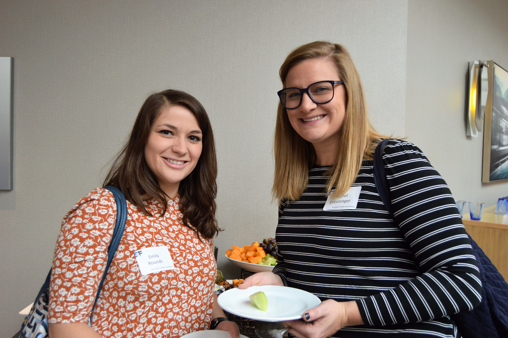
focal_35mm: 30
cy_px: 169
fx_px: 423
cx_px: 254
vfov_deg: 43.5
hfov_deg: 62.0
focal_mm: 20
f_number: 4
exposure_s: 1/60
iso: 400
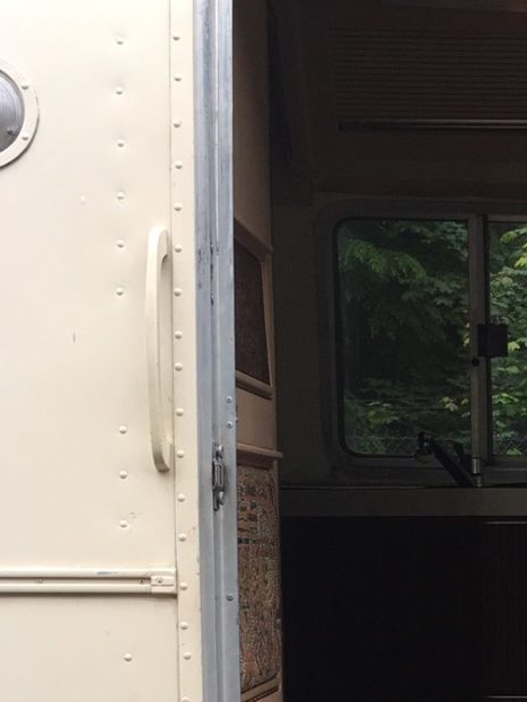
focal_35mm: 87
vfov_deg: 21.7
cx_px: 738
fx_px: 1765
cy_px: 694
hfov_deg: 15.9
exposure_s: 1/120
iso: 25
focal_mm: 4.15
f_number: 2.2
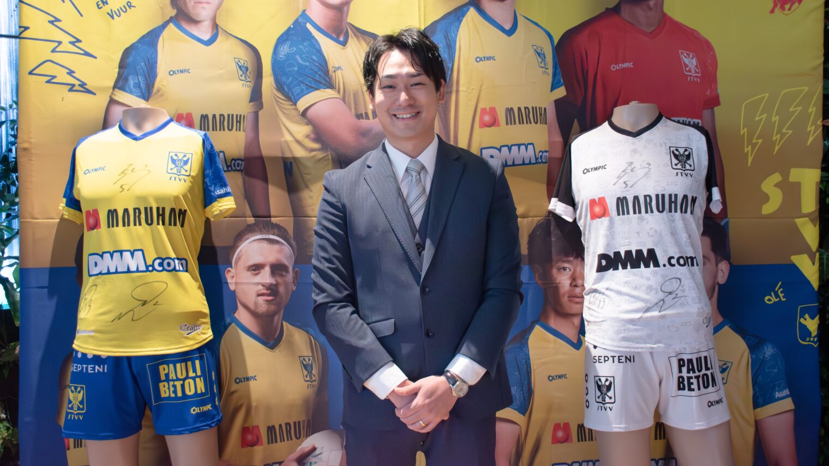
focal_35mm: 37
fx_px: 803
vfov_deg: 32.3
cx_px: 414
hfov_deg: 54.6
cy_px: 198
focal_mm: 23
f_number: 3.8
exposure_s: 1/320
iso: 3200
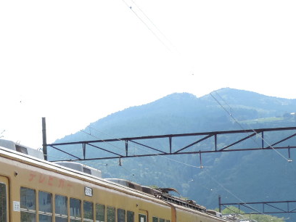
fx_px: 924
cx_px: -15
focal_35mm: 108
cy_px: 262
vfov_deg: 13.4
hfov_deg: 17.7
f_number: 3.4
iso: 80
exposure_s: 1/320
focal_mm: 7.6
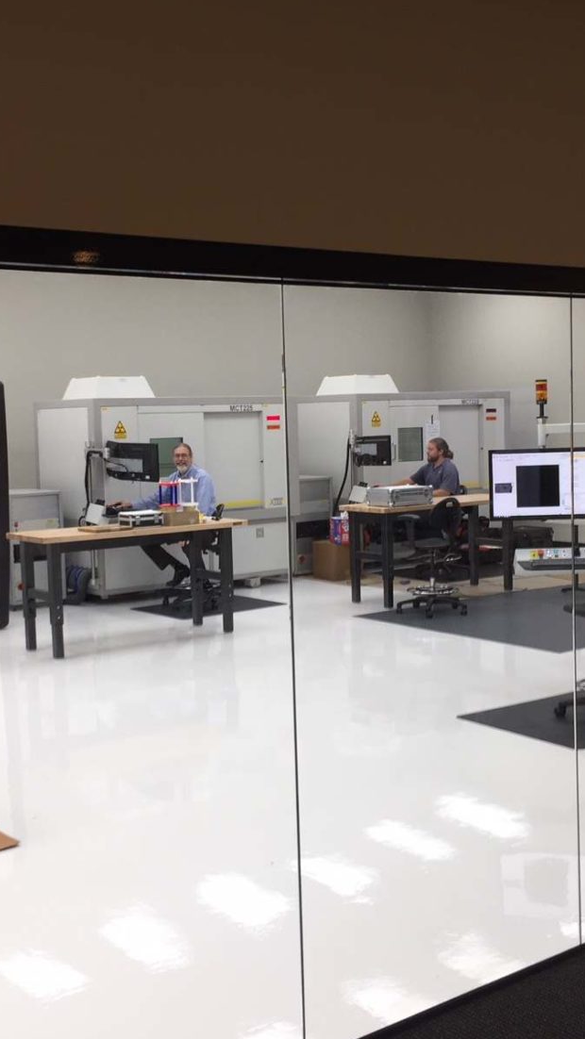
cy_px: 521
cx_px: 264
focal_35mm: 43
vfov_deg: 47.4
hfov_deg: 27.7
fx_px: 1186
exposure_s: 1/60
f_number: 2.2
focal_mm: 4.15
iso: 32
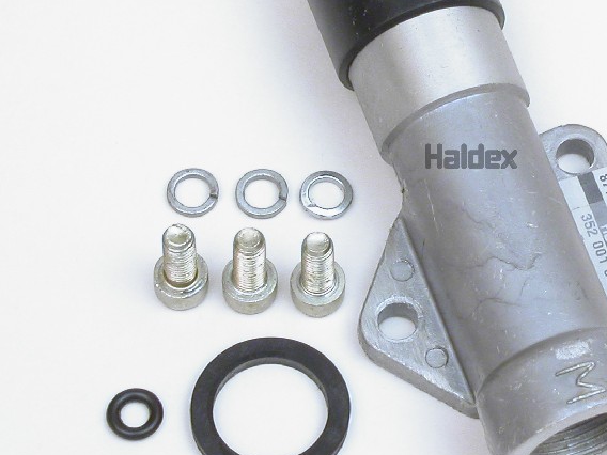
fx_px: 3630
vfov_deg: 7.2
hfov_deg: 9.5
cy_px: 155
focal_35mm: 207
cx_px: 470
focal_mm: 20.2
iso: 100
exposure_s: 1
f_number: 6.7
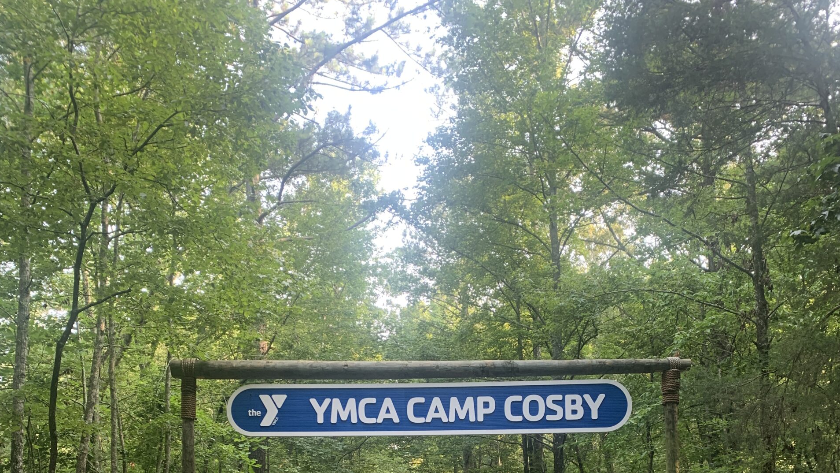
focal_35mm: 38
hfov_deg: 52.8
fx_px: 846
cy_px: 513
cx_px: 419
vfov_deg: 28.5
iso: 80
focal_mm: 4.25
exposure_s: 1/121
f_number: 1.8
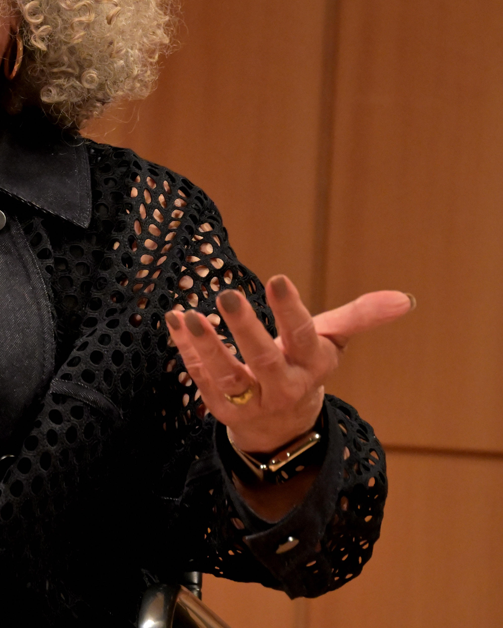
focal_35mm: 337
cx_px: -209
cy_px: 148
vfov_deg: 5.7
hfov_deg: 4.6
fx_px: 6271
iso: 8000
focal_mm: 150
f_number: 8
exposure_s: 1/160
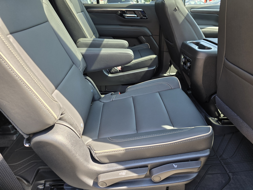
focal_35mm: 23
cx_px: 126
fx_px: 168
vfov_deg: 58.9
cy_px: 95
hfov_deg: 73.9
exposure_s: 1/180
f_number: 1.7
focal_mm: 6.3
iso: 50
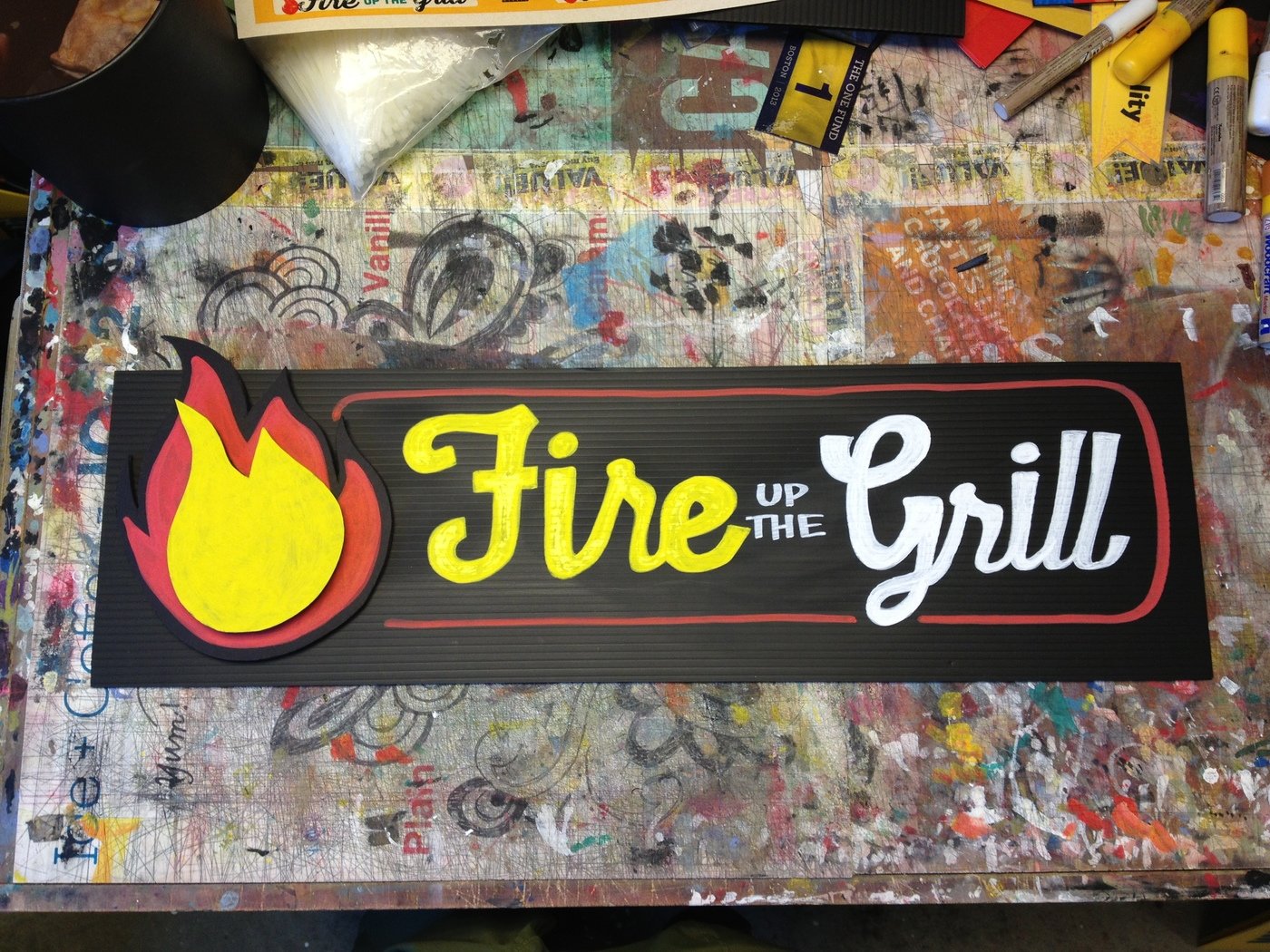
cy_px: 476
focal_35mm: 35
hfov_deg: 52.6
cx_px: 635
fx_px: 1284
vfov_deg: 40.7
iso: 64
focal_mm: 4.28
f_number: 2.4
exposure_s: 1/60
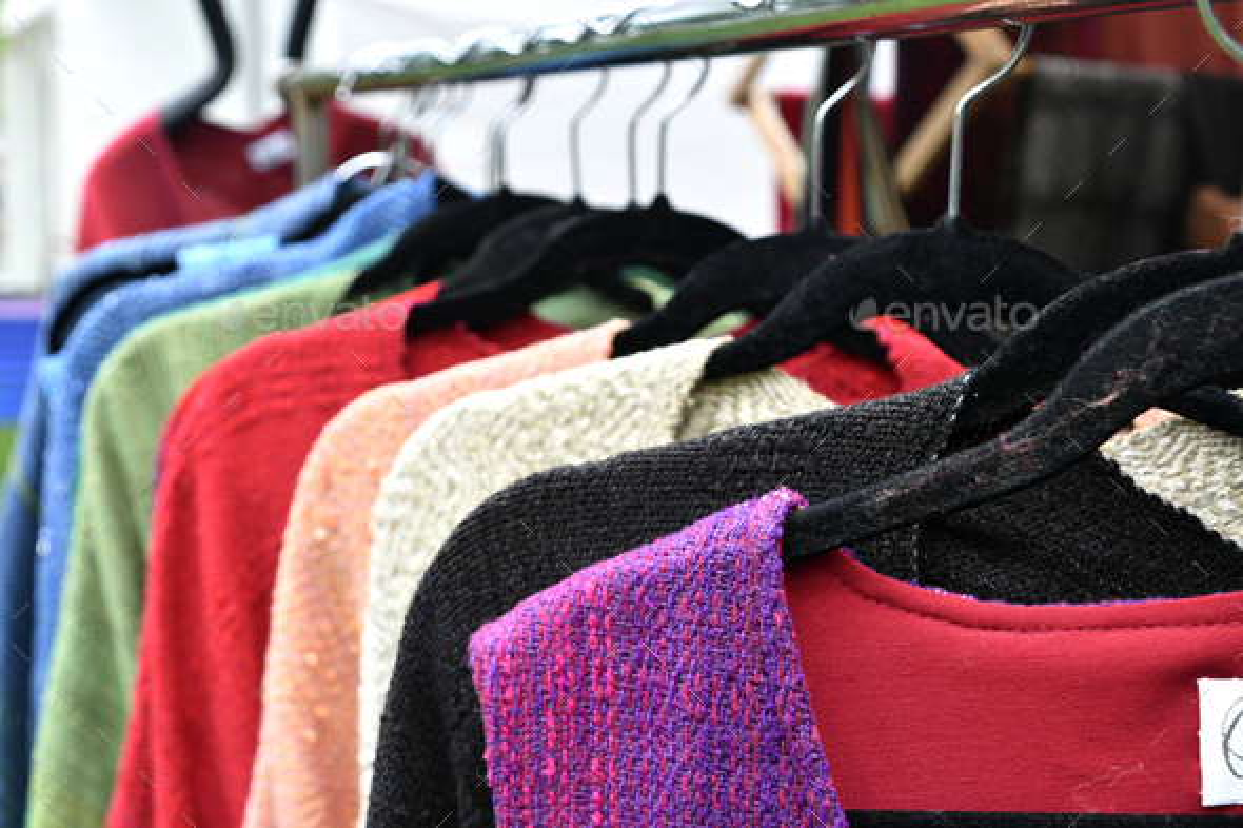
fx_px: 1657
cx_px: 622
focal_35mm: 48
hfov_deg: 41.1
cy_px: 414
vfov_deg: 28.1
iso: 200
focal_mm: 32
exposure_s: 1/125
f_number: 5.6
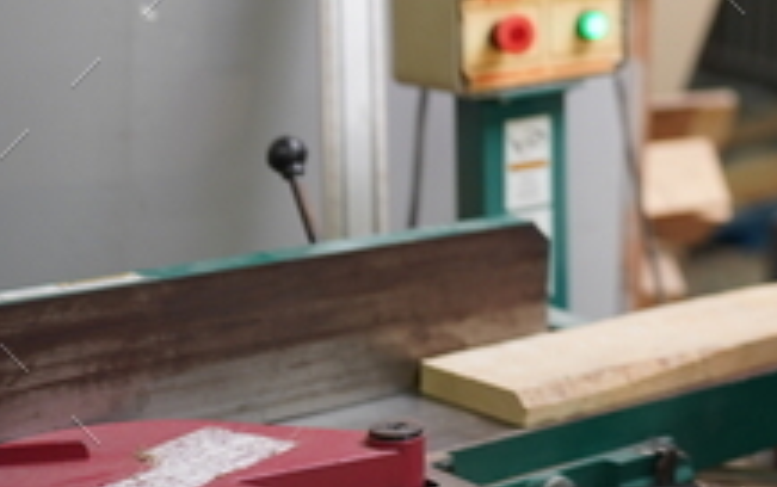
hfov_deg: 19.9
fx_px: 2056
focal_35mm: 97
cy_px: -120
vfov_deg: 13.1
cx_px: 963
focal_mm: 35
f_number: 1.4
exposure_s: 1/200
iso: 500
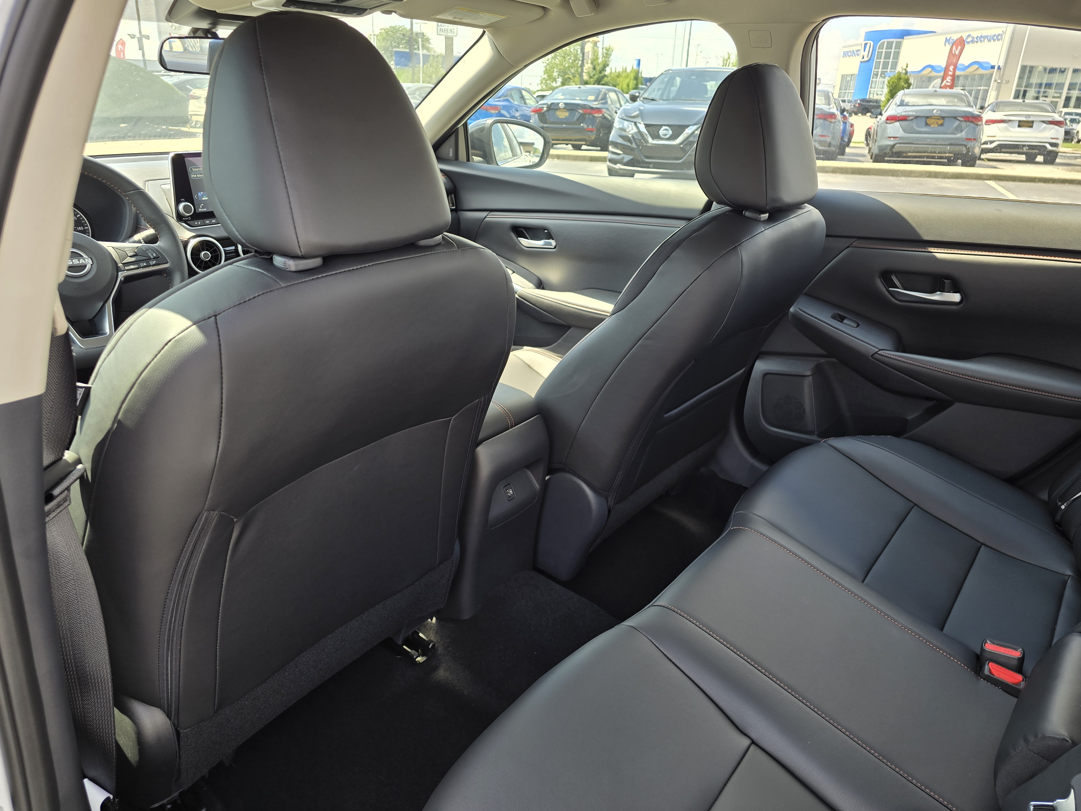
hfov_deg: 73.9
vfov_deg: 58.9
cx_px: 540
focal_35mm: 23
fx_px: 718
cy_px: 406
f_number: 1.7
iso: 32
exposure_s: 1/180
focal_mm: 6.3
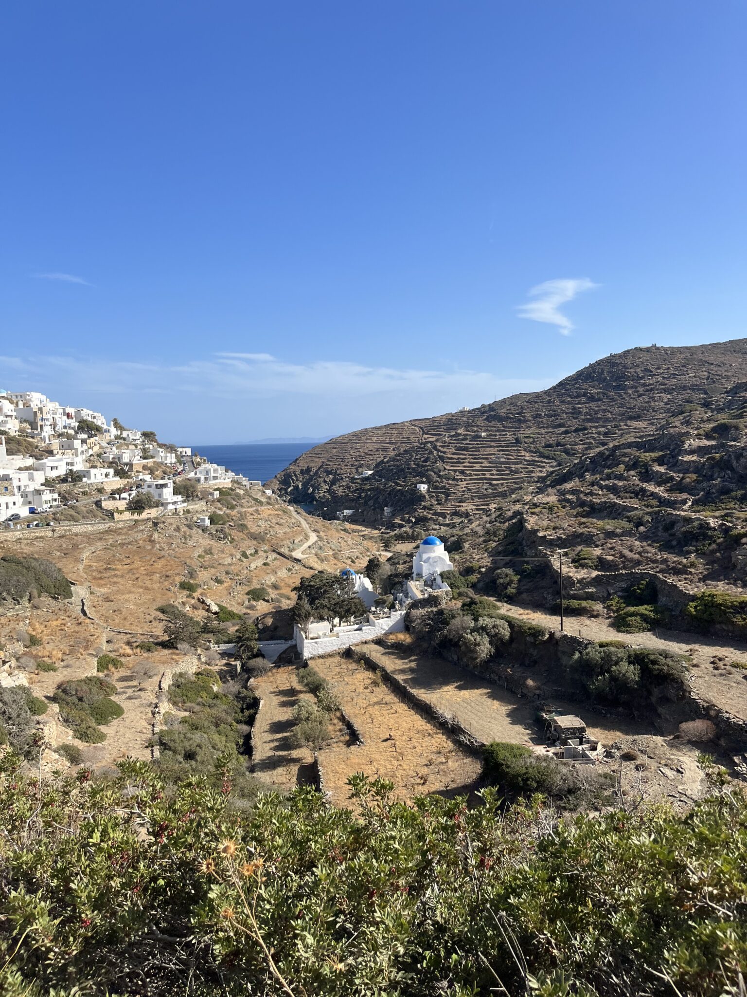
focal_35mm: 26
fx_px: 748
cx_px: 374
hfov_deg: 53.1
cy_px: 498
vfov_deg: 67.3
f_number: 1.6
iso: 50
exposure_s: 1/3215
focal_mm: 5.1
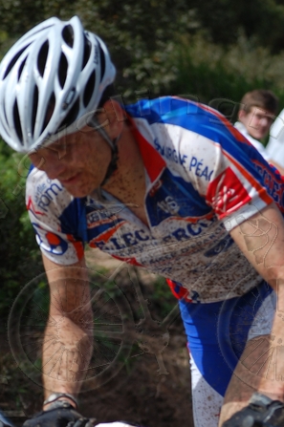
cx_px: 174
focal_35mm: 231
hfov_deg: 5.9
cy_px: 310
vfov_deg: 8.9
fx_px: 2740
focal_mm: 86
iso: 200
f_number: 4.5
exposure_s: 1/1250
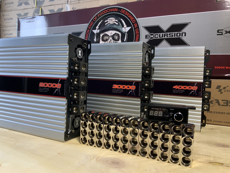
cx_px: 115
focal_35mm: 29
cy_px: 86
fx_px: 193
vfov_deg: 48.2
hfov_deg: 61.7
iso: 64
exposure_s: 1/60
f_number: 1.8
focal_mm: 3
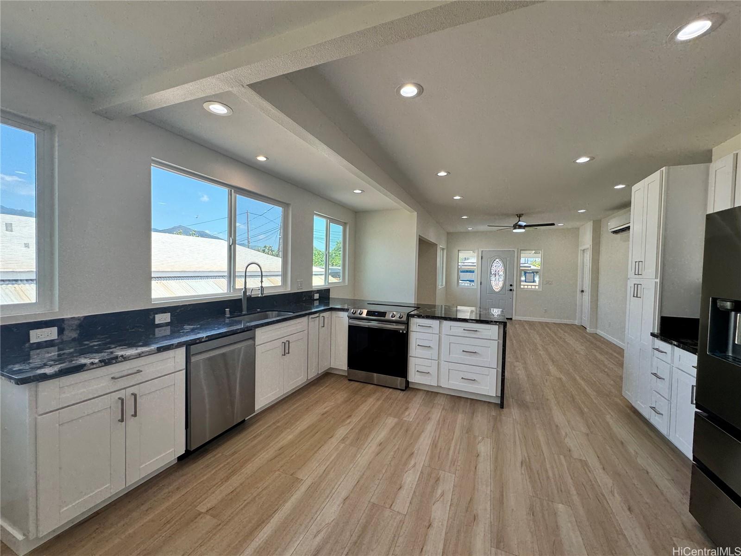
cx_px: 370
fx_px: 300
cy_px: 278
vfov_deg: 85.7
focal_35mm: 14
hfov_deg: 102.1
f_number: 2.2
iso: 40
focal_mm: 2.22
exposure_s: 1/128
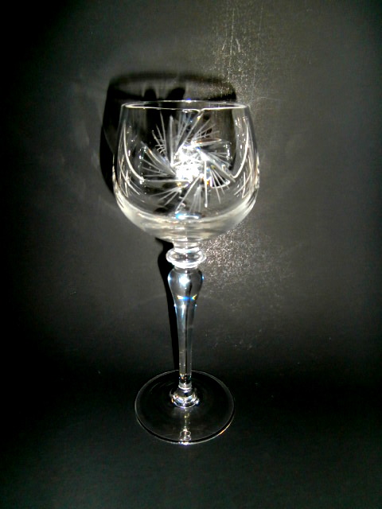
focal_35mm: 24
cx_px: 191
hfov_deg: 56.8
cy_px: 254
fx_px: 353
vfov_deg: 71.6
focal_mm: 4.2
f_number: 3
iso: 200
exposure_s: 1/30
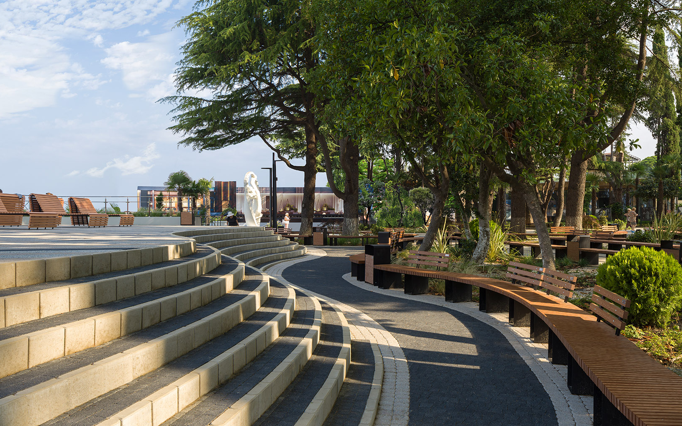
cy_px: 185
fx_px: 390
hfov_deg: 82.3
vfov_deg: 57.1
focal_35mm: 21
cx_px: 347
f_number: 11
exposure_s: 1/45
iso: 100
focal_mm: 24
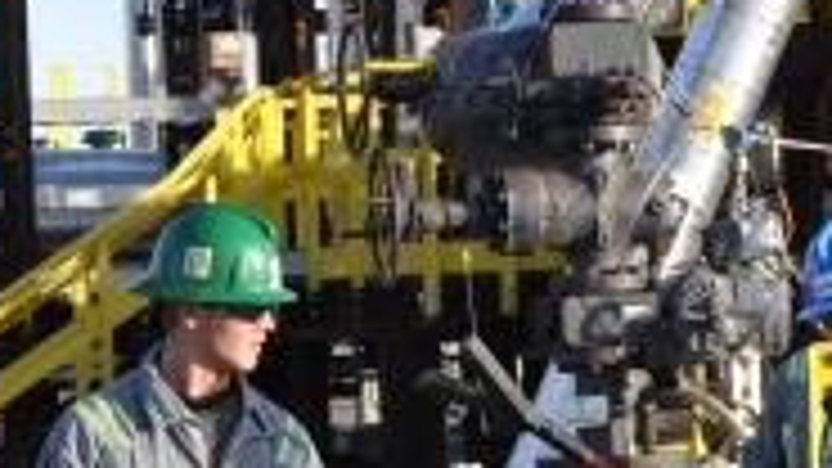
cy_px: 243
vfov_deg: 4.8
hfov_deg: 8.6
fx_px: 5537
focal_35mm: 251
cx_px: 508
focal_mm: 66
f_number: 10
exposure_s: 1/400
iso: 640
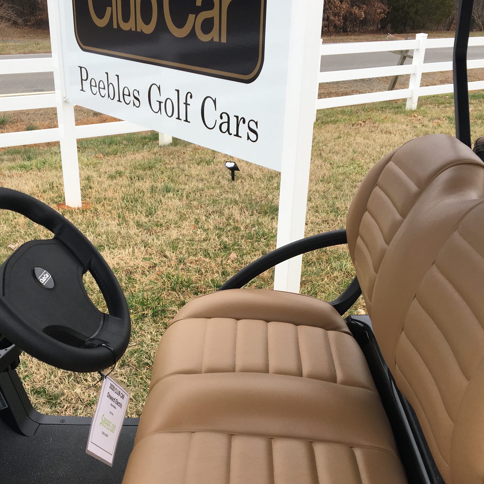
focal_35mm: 41
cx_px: 198
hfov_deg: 40.8
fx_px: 649
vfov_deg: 40.8
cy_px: 280
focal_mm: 4.15
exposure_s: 1/120
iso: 25
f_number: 2.2
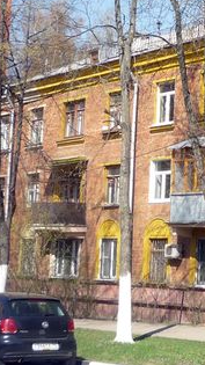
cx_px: 271
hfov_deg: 14.0
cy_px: 142
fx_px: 803
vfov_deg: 25.5
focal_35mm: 83
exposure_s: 1/400
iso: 100
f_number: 4
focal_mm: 5.2
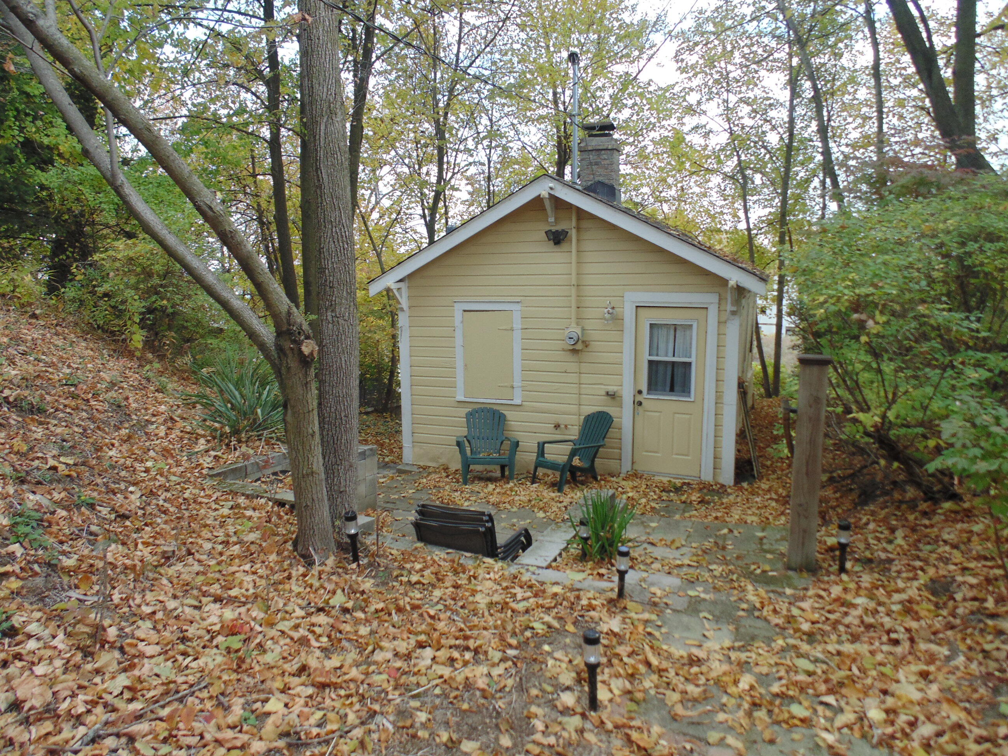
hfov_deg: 76.4
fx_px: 641
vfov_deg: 61.1
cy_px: 378
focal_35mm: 22
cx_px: 504
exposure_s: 1/125
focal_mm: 4
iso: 80
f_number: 3.1
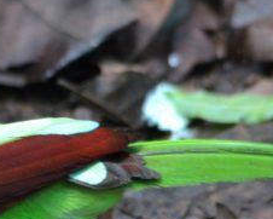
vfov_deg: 1.4
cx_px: -104
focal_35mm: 1097
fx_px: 8867
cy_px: 205
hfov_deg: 1.8
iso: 1600
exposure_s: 1/60
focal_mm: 230
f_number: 5.6
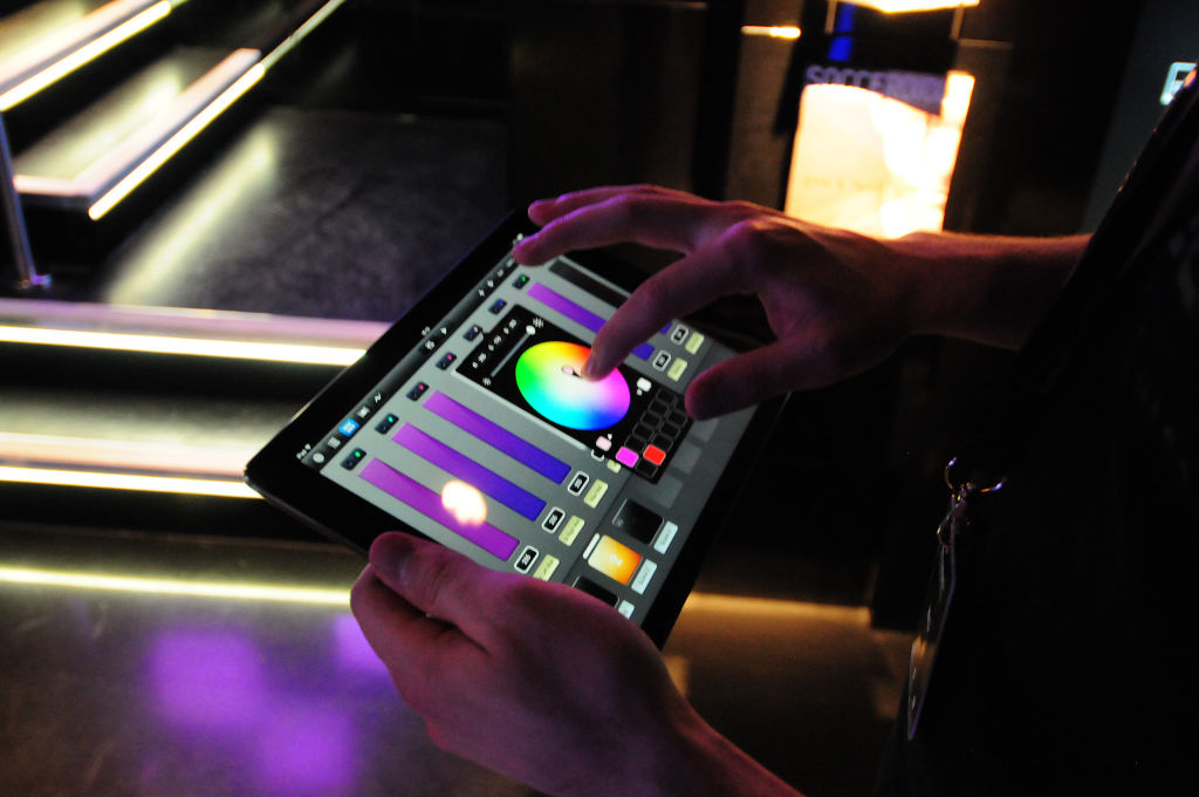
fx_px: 1197
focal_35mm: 36
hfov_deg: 53.2
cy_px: 398
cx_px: 600
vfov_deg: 36.8
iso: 2200
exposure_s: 1/30
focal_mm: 24
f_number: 4
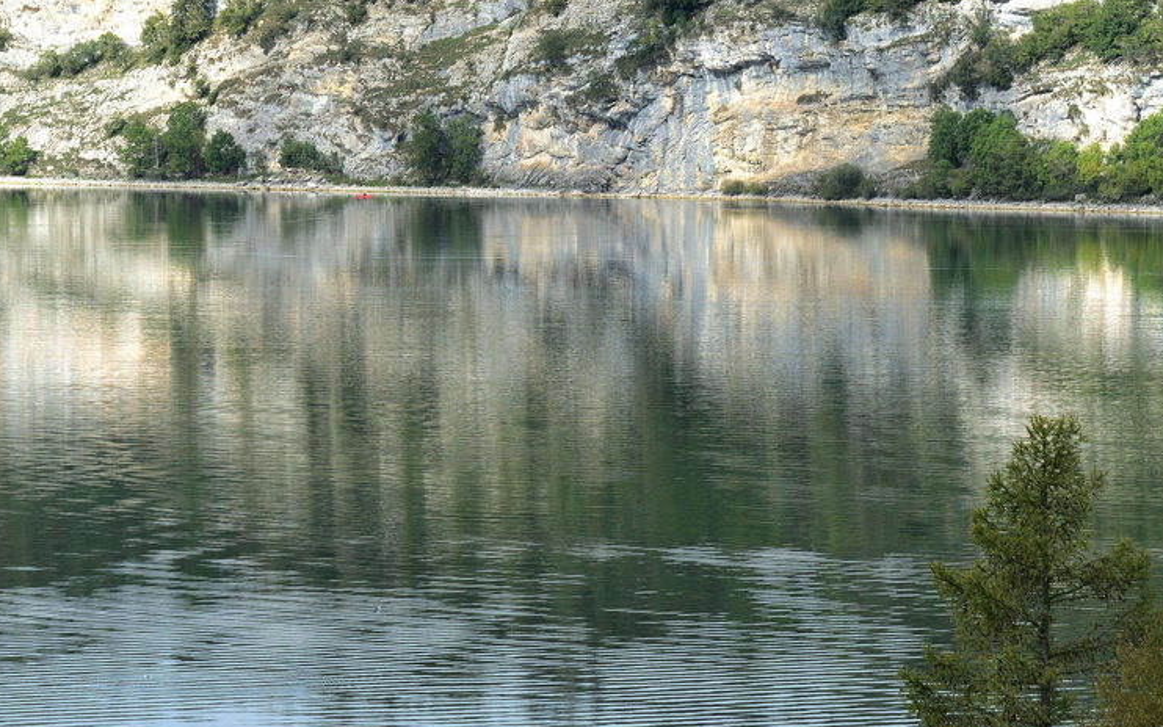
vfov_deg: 4.5
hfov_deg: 7.3
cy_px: 193
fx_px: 9161
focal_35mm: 289
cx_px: 461
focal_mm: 130
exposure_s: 1/500
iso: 500
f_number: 11
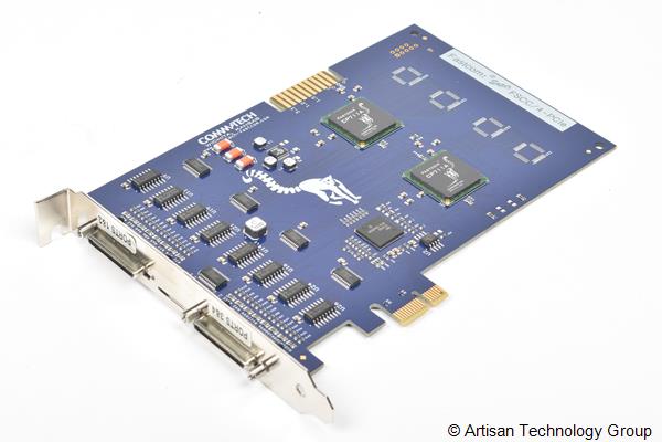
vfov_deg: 19.7
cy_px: 221
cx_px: 331
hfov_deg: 29.2
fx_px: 1269
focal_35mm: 69
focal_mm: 46
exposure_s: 1/200
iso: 200
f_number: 13
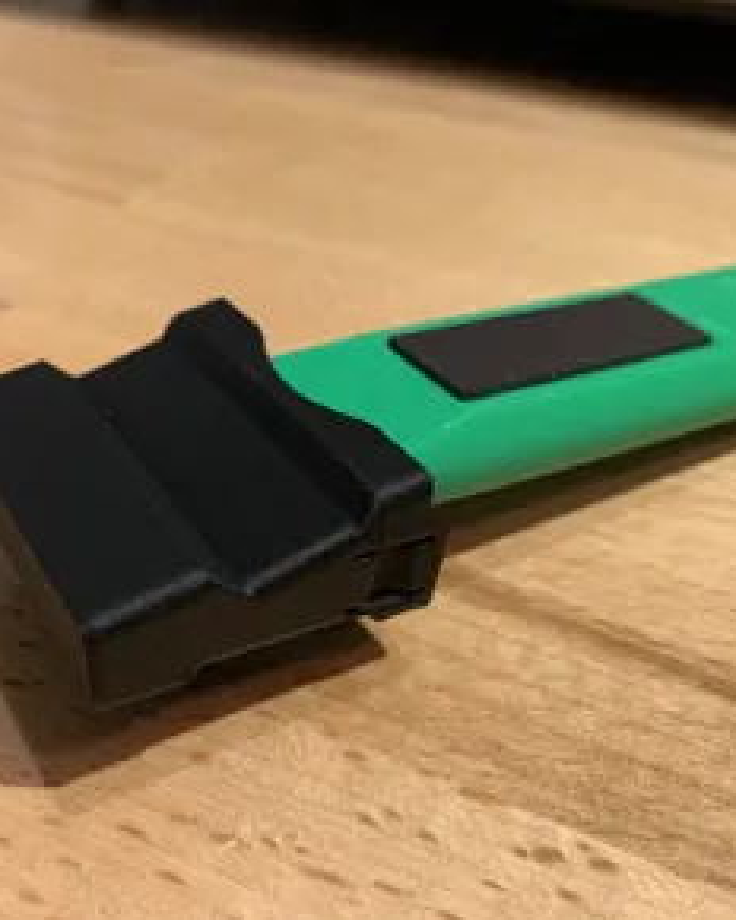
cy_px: 450
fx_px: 953
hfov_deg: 41.5
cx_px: 222
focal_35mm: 35
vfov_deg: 51.5
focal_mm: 4.25
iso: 250
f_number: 1.8
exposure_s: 1/60
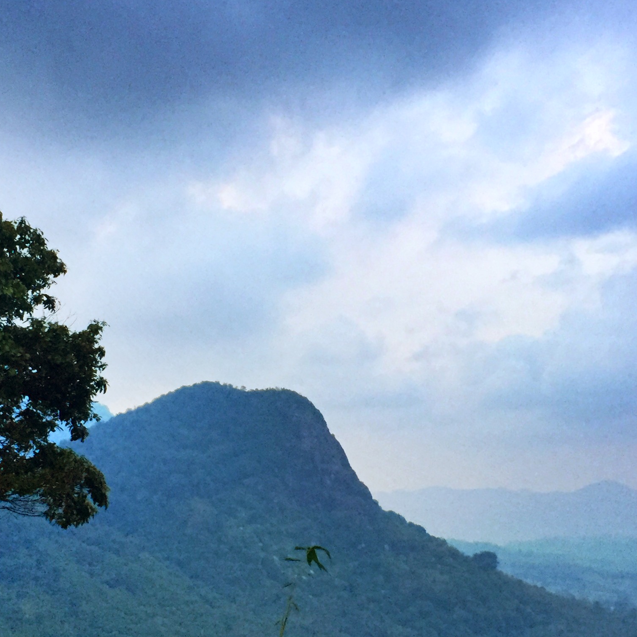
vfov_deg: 31.0
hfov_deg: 31.0
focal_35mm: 55
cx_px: 260
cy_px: 364
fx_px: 1145
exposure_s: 1/33
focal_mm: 4.15
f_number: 2.2
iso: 200
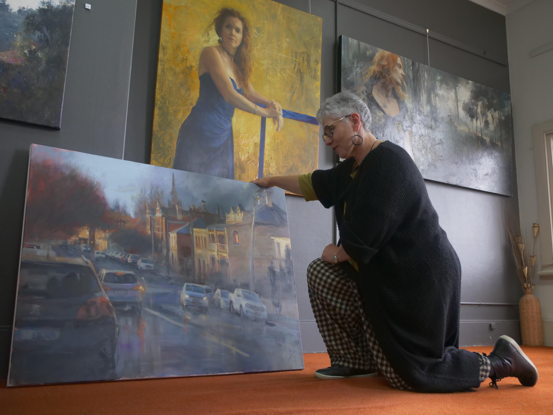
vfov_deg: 44.2
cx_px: 276
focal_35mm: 32
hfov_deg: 56.8
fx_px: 511
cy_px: 208
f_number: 2.8
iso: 1600
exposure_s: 1/15
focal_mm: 16
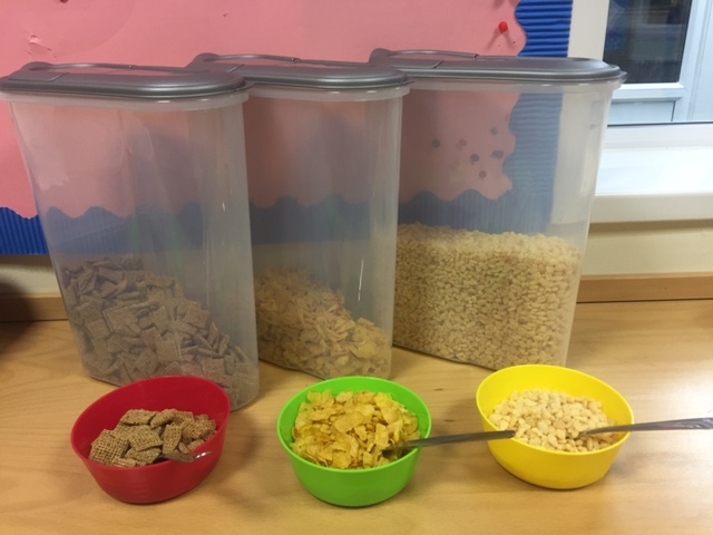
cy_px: 268
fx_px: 597
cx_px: 356
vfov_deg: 48.2
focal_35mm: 29
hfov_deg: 61.7
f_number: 2.2
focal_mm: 4.15
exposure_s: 1/33
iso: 125
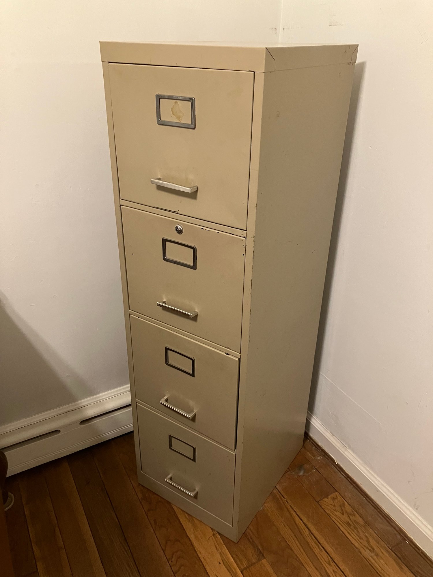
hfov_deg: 49.7
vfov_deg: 63.4
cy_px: 288
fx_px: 467
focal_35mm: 28
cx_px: 216
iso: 250
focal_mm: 3.99
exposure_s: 1/60
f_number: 1.8
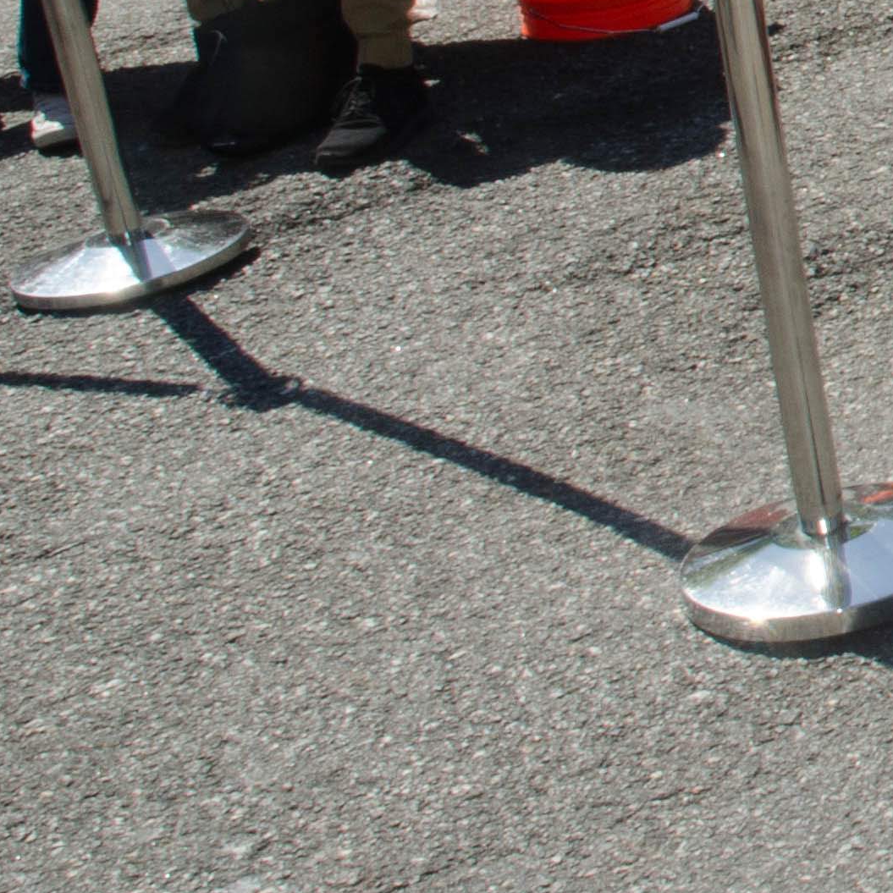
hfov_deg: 13.2
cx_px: 1988
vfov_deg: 15.6
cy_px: -196
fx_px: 3123
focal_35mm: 107
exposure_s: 1/80
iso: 280
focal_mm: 18
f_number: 22
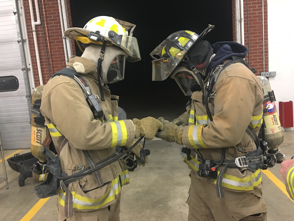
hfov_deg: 61.7
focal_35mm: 29
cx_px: 147
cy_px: 110
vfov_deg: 48.2
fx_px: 246
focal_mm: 4.15
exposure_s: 1/10
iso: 100
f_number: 2.2
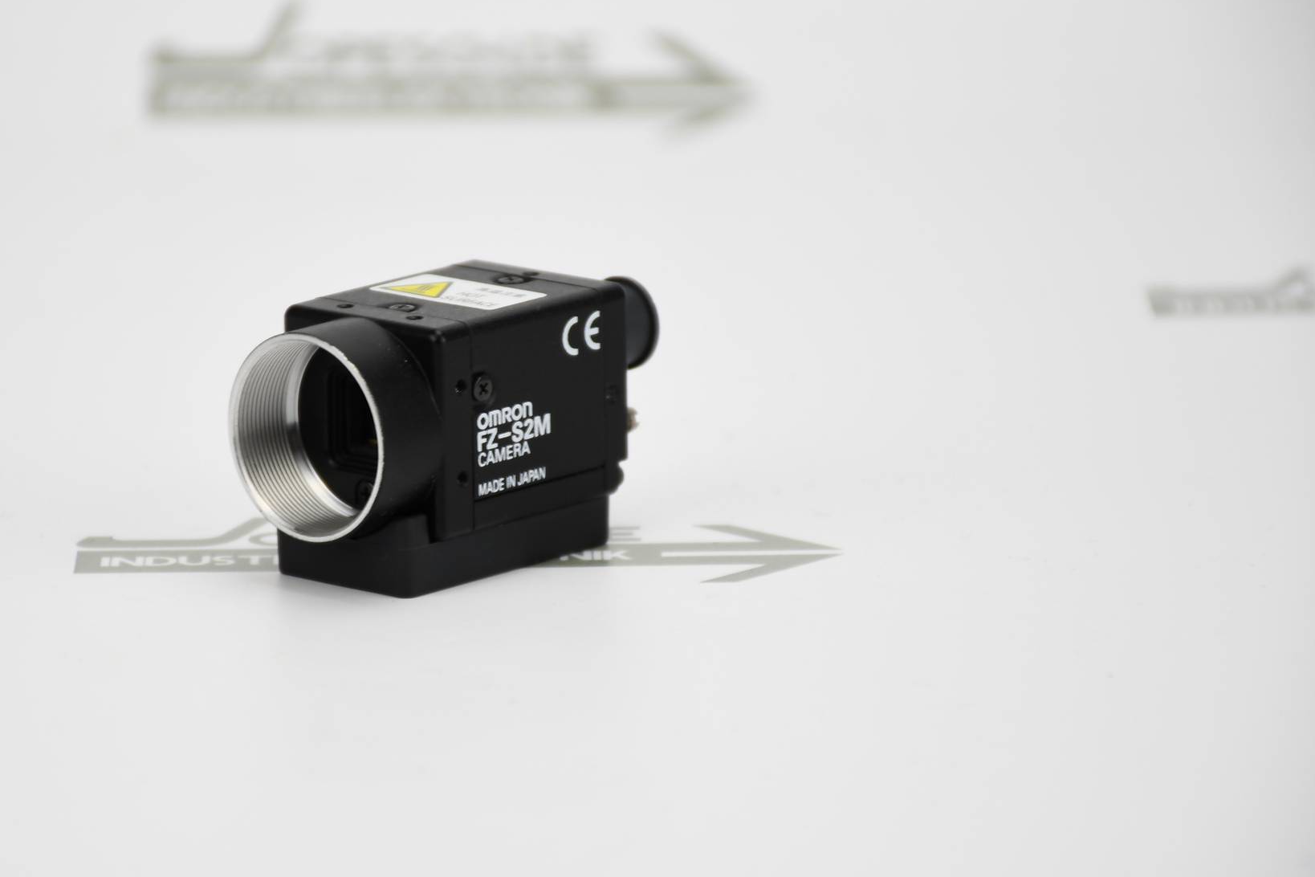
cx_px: 462
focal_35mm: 277
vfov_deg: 5.0
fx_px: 10117
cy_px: 447
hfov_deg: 7.4
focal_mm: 140
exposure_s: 1/30
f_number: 5.6
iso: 100
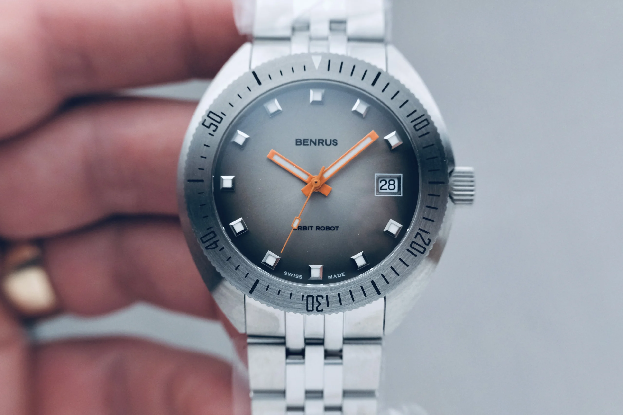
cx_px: 312
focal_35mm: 53
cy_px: 208
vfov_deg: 25.5
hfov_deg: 37.5
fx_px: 917
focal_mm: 35
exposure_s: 1/500
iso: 2500
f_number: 5.6
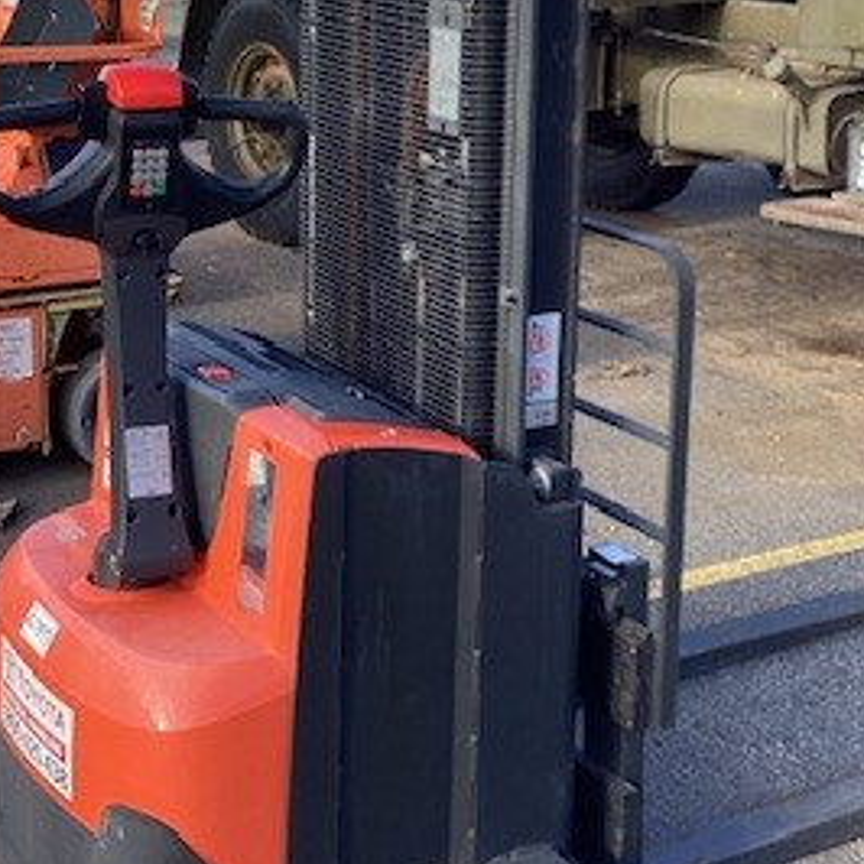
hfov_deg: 26.1
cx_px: 503
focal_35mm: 66
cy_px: 257
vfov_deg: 25.9
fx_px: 1864
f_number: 2.4
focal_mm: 3.3
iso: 25
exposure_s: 1/306
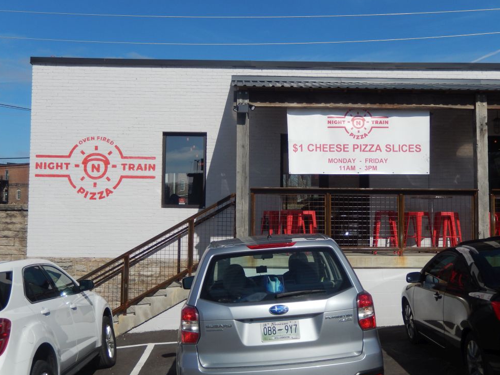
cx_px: 256
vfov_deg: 33.6
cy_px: 184
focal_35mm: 43
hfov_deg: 43.8
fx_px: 621
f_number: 8.4
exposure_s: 1/640
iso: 125
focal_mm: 7.3
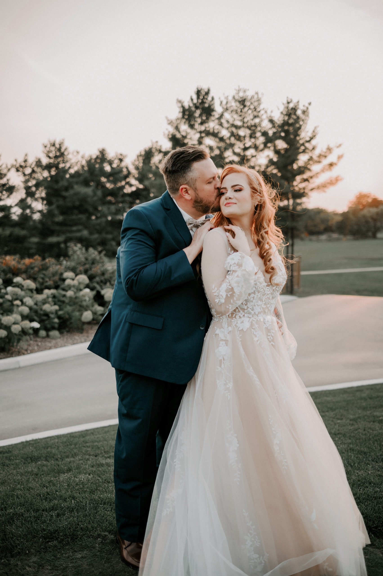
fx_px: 559
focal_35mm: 35
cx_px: 192
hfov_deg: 37.8
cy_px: 288
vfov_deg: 54.5
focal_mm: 35
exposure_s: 1/400
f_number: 2
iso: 160
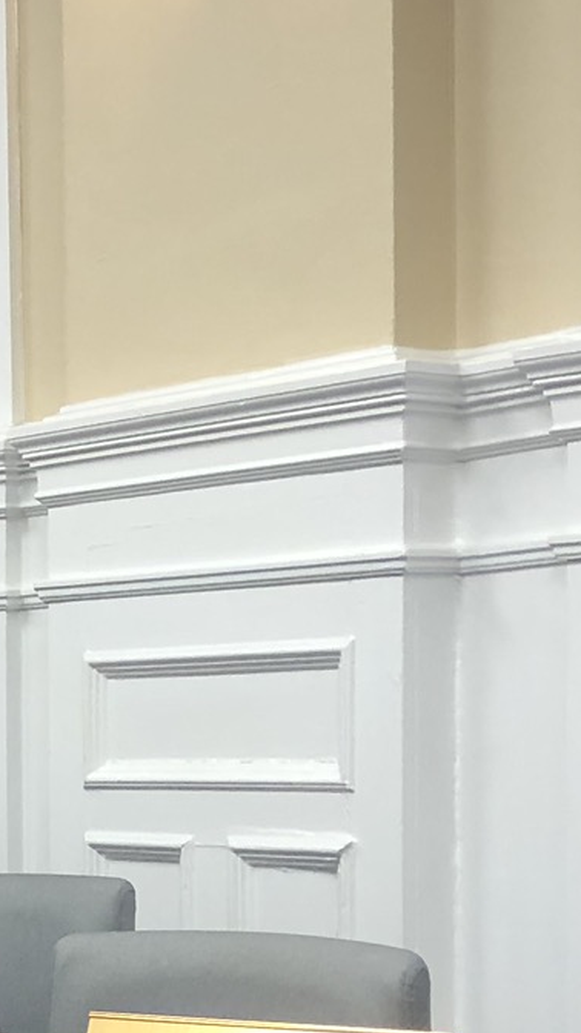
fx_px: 2547
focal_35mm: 93
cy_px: 901
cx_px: -496
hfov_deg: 11.9
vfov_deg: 22.4
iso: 32
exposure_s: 1/30
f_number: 1.8
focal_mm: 4
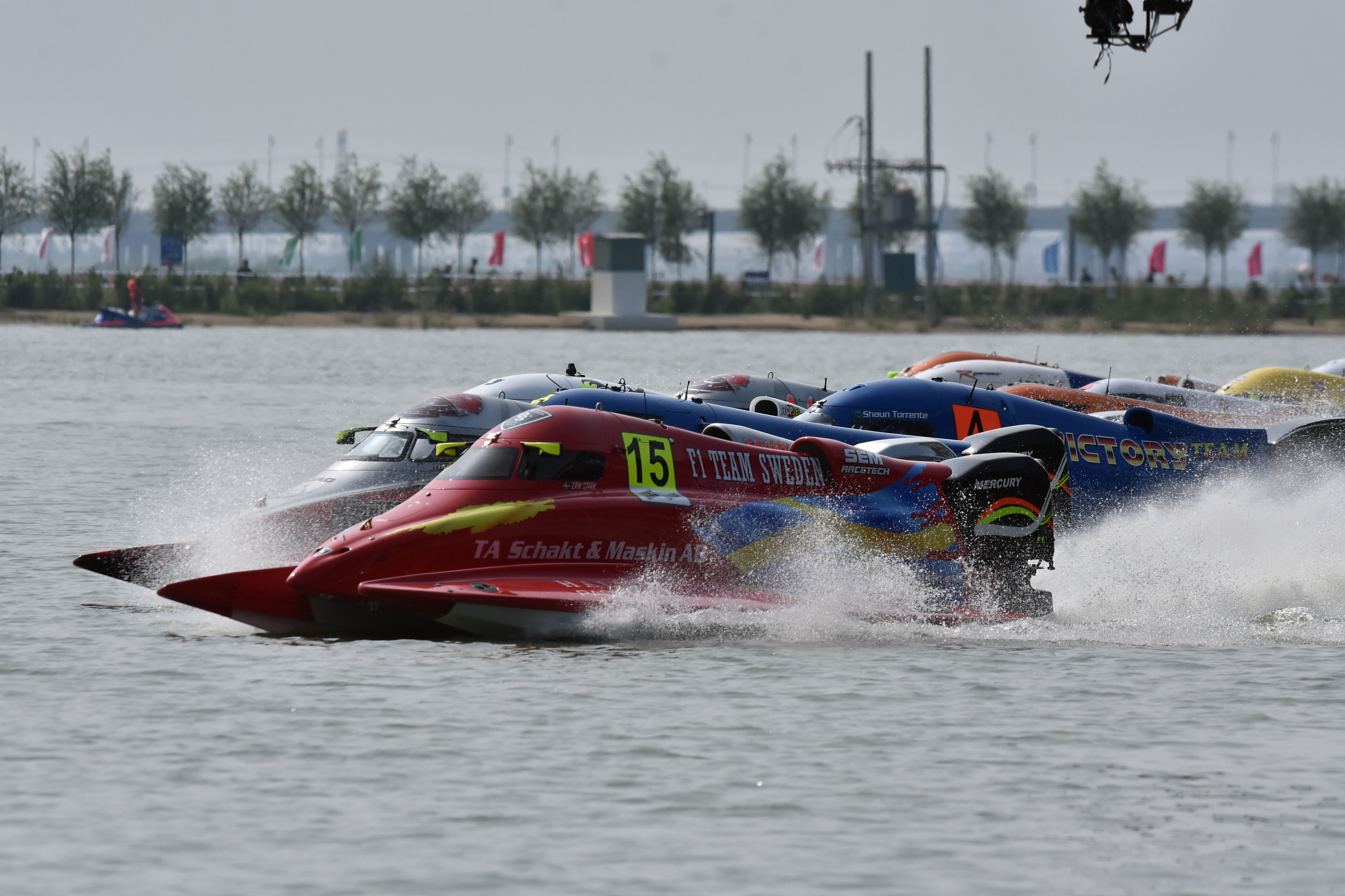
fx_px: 22415
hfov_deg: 3.4
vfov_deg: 2.3
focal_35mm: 600
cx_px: 672
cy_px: 448
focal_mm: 400
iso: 400
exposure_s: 1/3200
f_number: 8
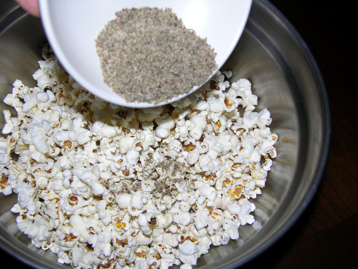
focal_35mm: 46
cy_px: 134
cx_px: 179
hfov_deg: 41.2
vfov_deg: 31.5
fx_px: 476
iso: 50
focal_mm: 11.6
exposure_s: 1/60.1
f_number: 3
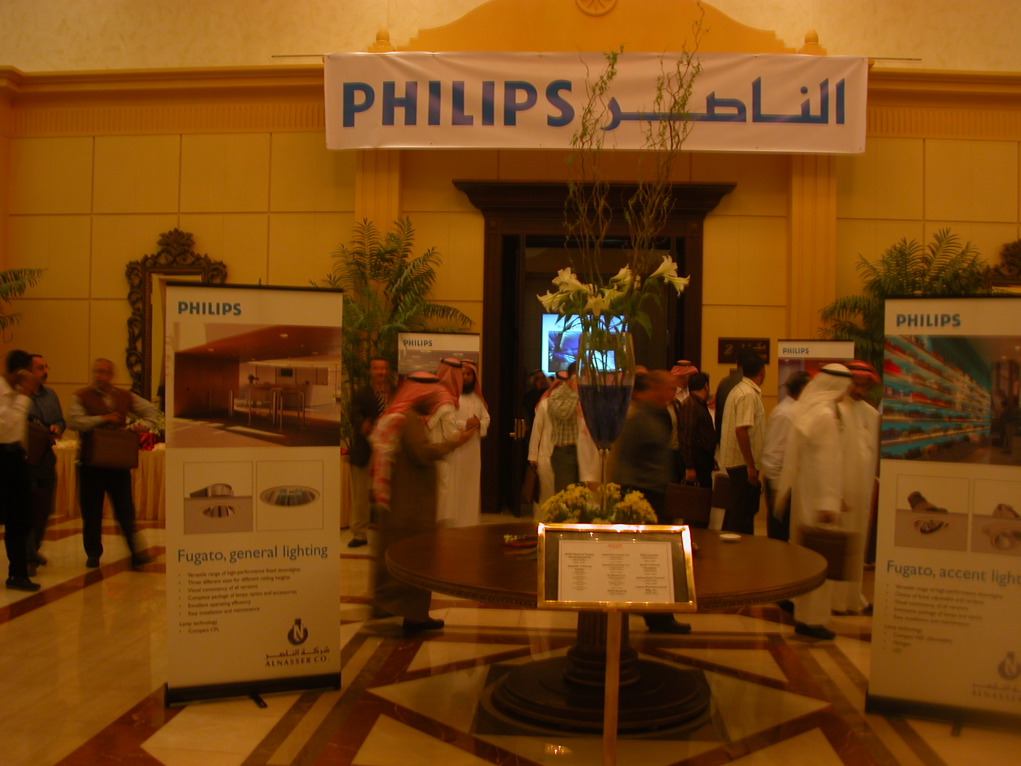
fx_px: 1357
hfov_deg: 41.2
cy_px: 383
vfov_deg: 31.5
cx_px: 510
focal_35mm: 46
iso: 100
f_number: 3
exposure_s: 1/5.8
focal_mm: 11.6
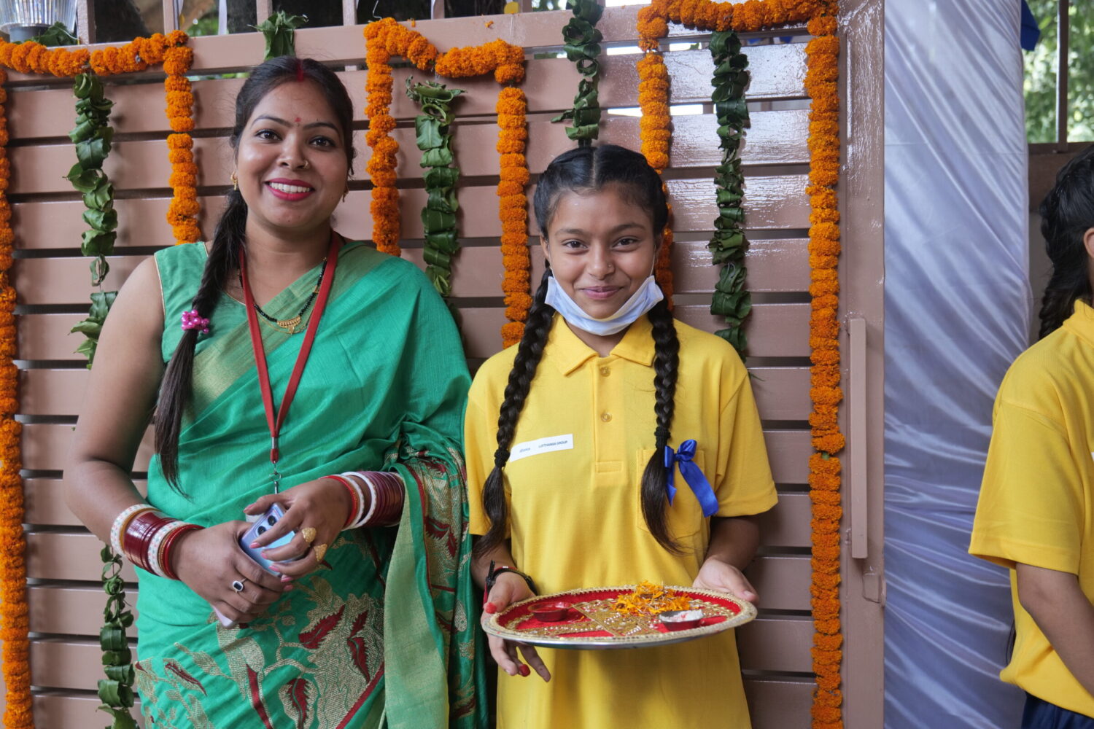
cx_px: 547
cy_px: 364
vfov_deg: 35.9
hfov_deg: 51.9
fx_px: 1124
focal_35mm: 37
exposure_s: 1/160
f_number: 4.6
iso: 640
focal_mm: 37
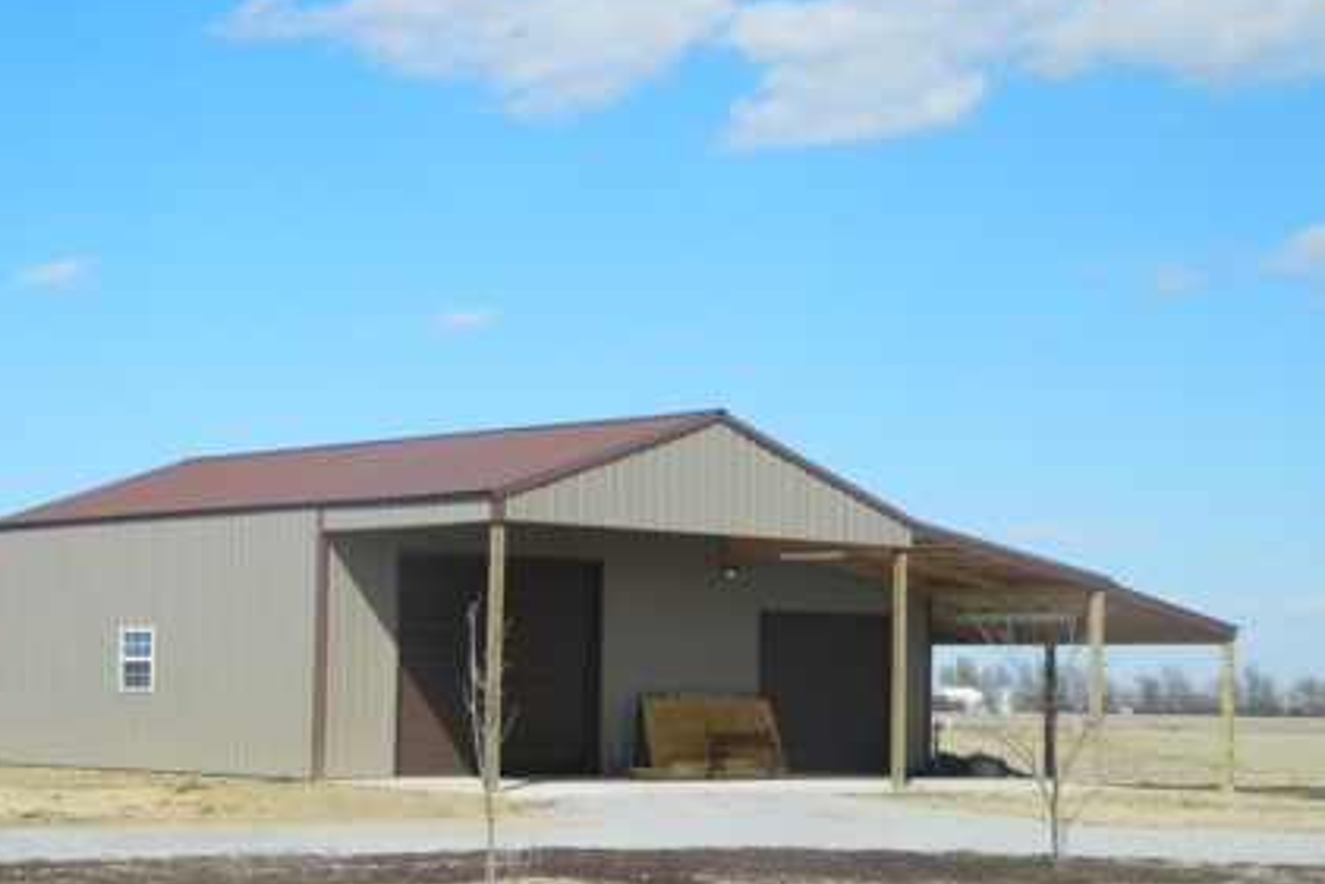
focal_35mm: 83
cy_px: 529
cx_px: 604
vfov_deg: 16.5
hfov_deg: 24.5
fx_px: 3056
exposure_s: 1/800
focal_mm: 12.6
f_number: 4
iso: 80
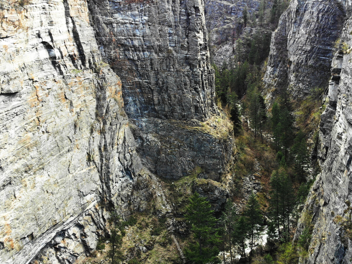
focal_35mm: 33
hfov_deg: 54.8
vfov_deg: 42.4
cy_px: 91
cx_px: 217
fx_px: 335
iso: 110
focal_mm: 4.5
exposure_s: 1/134
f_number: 2.8
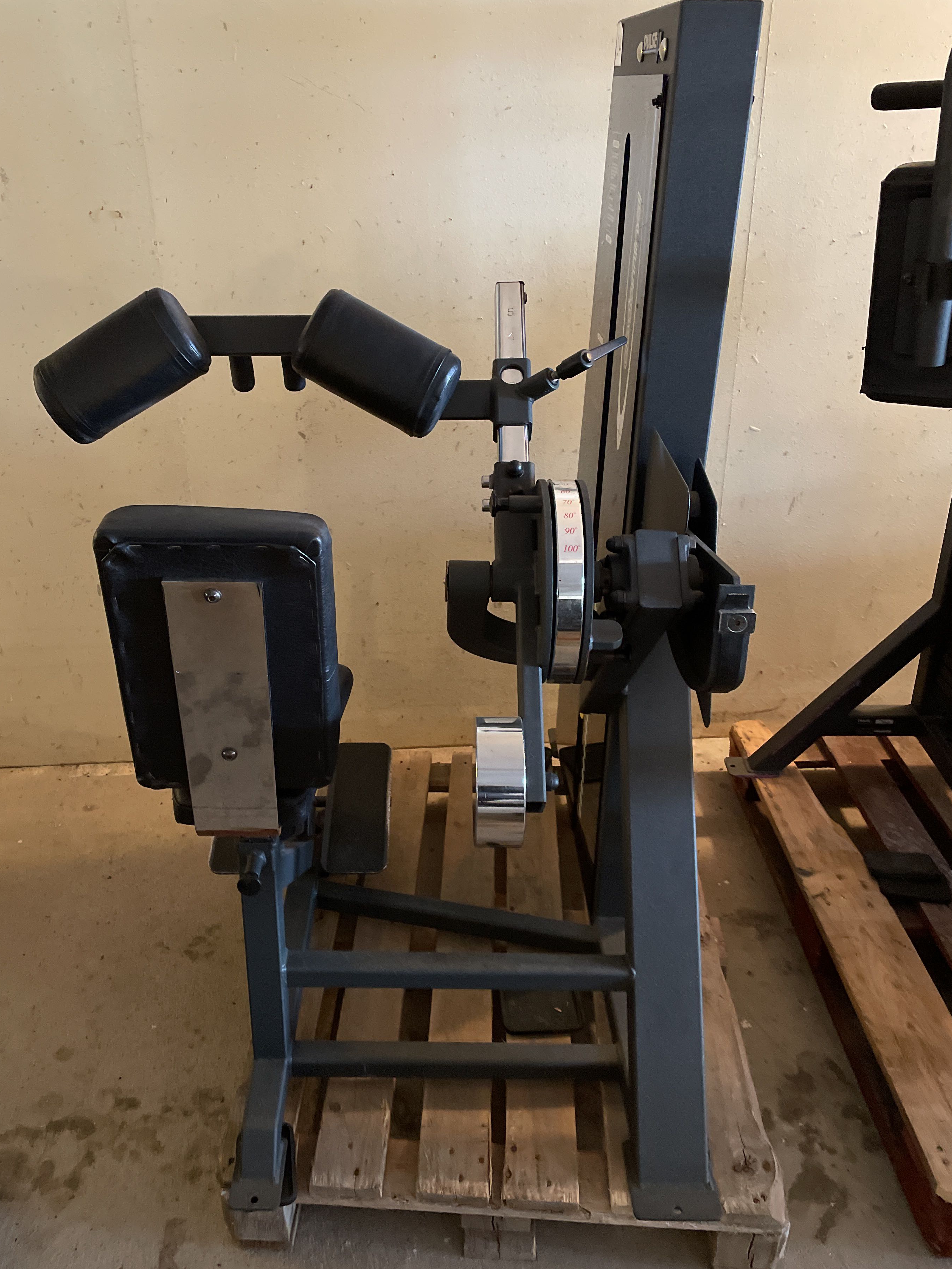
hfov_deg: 48.1
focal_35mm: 29
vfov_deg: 61.6
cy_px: 609
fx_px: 1063
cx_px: 426
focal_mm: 4.2
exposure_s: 1/25
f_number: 1.6
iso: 640
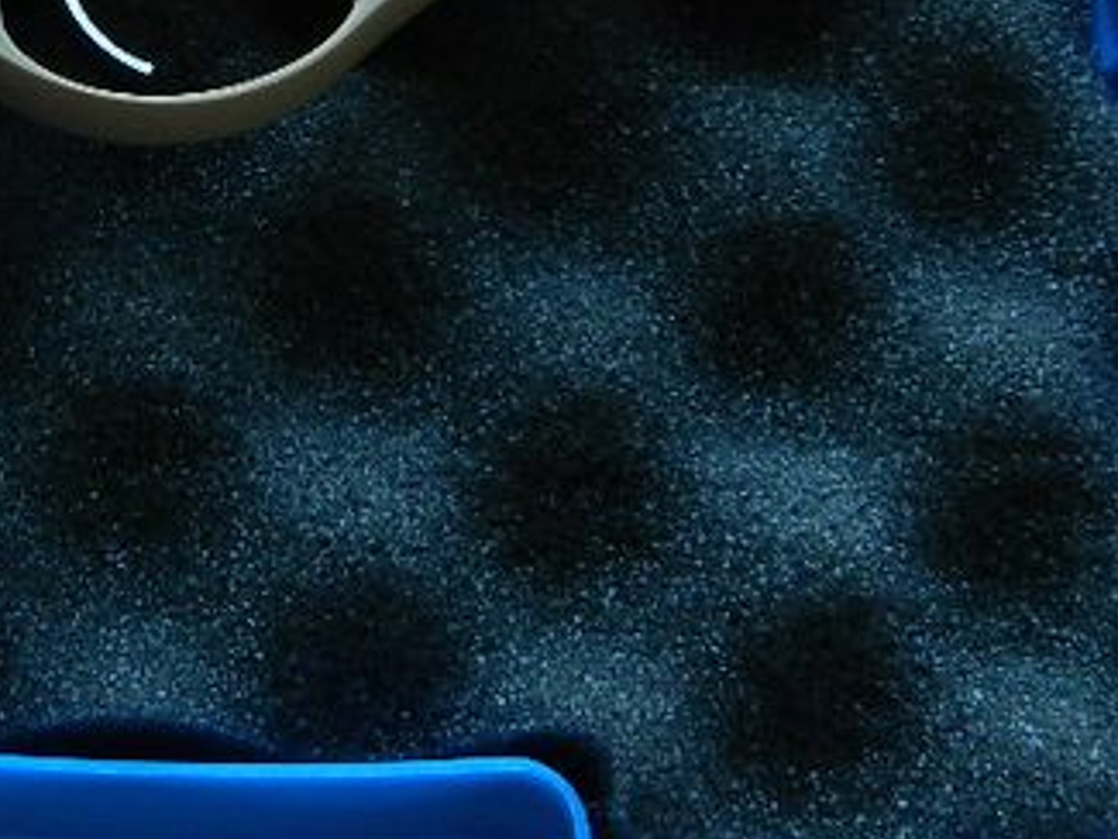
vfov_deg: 11.1
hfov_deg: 14.9
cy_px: -308
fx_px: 4200
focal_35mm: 130
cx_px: -14
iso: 80
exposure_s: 1/50
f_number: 3.6
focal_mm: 8.4
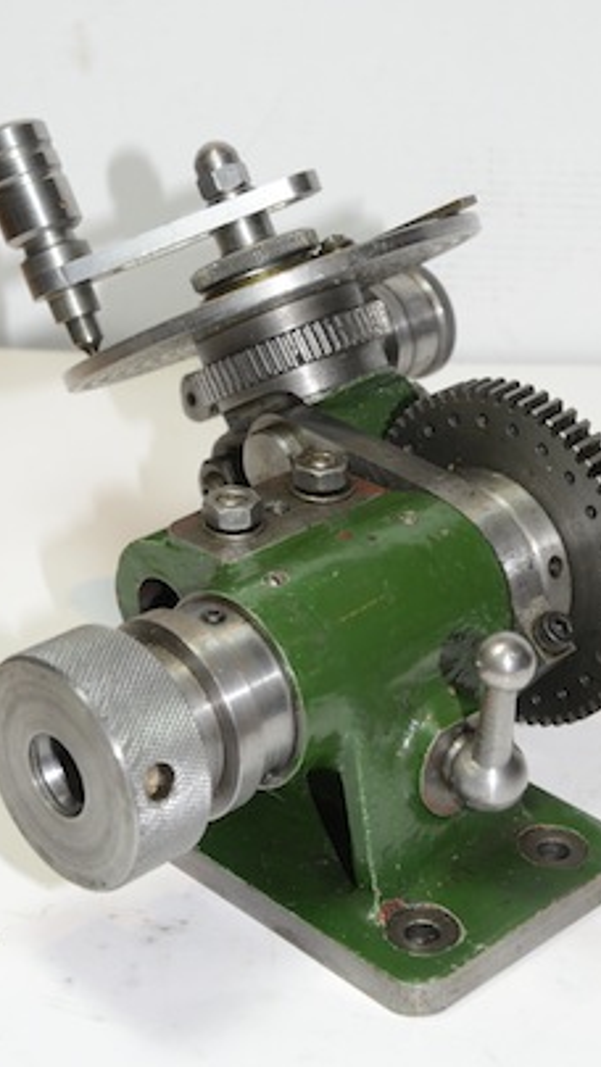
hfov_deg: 15.3
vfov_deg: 26.8
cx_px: 300
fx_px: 2237
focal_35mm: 79
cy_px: 535
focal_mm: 50
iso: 640
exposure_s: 1/60
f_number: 11
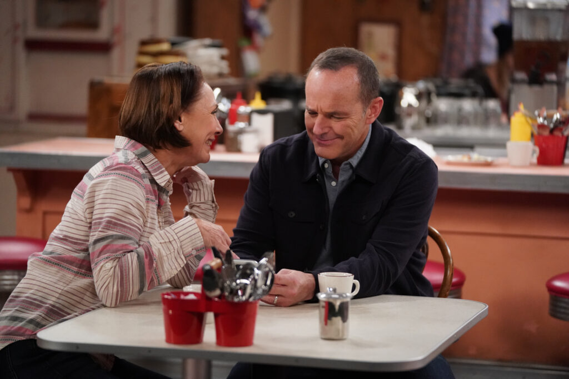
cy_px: 190
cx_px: 284
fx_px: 2071
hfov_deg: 15.6
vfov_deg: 10.5
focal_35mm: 131
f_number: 2.8
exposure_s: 1/250
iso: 6400
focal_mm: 131
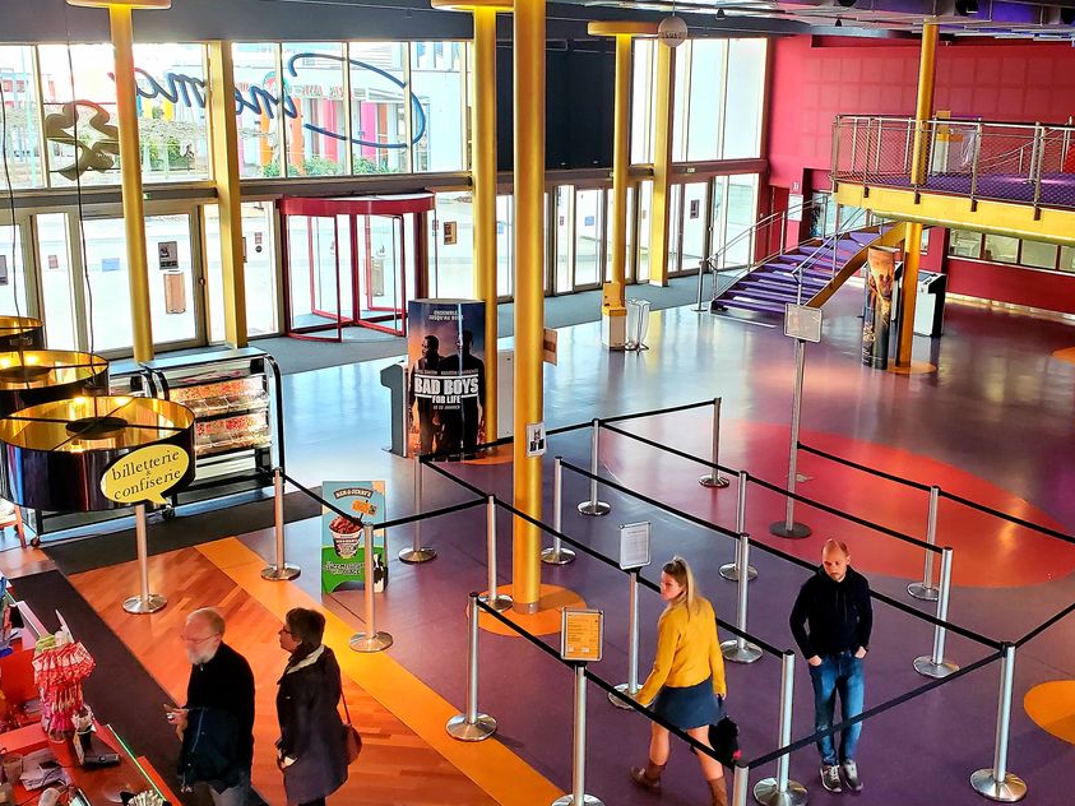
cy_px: 380
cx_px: 606
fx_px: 1149
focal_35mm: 37
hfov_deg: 50.0
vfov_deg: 38.6
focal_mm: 4.3
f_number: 2.4
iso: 320
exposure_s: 1/100
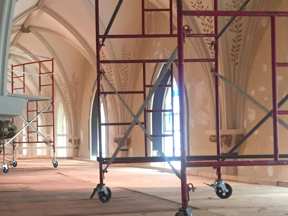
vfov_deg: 26.4
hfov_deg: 32.8
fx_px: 458
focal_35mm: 55
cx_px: 19
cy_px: 142
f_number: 2.2
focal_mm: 4.15
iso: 250
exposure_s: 1/15
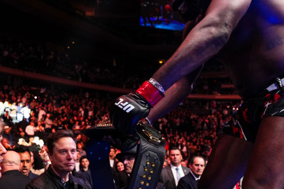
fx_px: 316
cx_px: 108
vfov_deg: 32.8
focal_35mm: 40
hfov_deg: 48.0
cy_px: 141
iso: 1600
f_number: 2.8
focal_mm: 19
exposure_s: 1/320
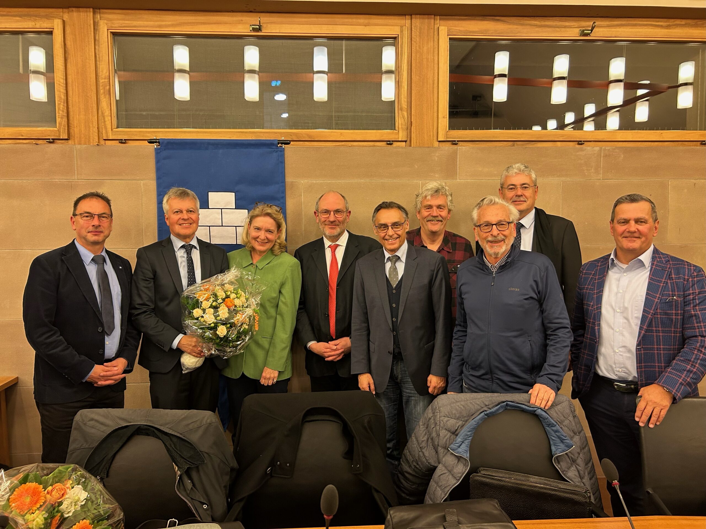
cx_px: 353
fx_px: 530
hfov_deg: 67.3
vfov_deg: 53.1
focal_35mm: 26
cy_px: 264
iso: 160
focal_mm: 5.7
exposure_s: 1/50
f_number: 1.5
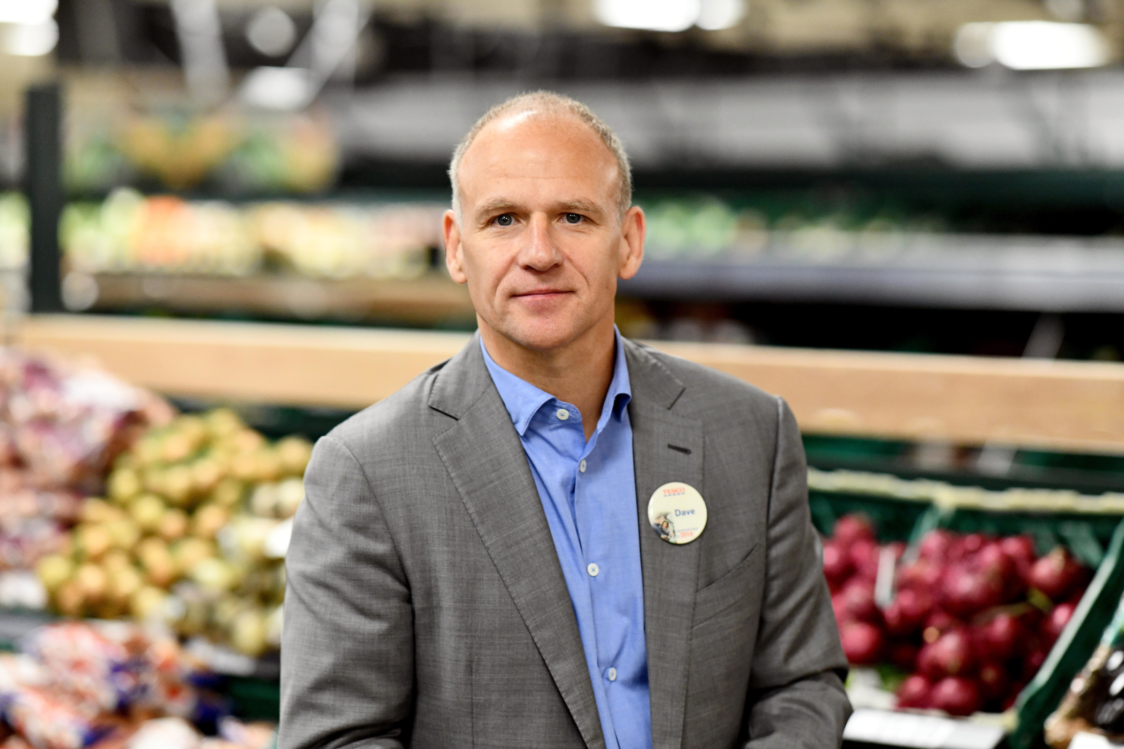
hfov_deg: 19.5
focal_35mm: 105
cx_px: 562
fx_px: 3278
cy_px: 374
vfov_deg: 13.0
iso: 3200
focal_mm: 105
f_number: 2.5
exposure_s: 1/640
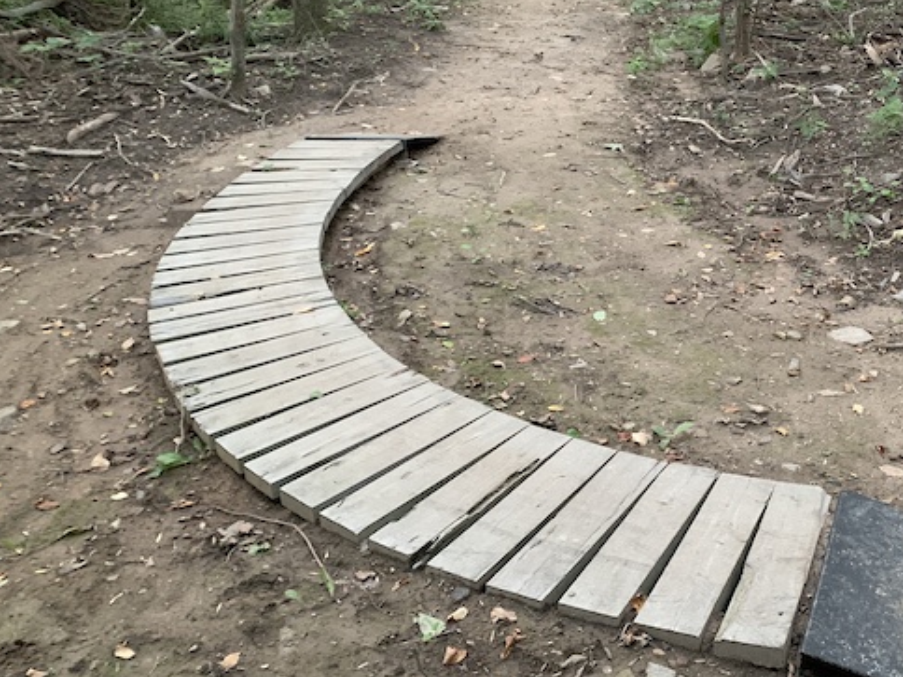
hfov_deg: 41.8
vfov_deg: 33.1
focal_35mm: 43
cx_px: 729
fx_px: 1122
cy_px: 196
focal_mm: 4.25
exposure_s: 1/30
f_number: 1.8
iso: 500
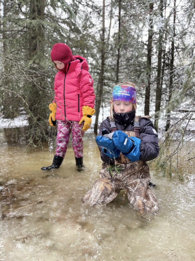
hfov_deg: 53.1
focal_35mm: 26
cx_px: 98
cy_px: 130
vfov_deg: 67.3
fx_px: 195
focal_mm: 5.1
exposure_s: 1/60
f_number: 1.6
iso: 160
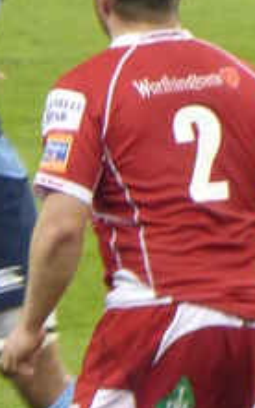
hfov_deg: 0.8
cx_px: -436
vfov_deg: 1.3
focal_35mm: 1644
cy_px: -305
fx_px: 18292
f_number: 2.8
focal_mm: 51.2
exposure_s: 1/80
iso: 200
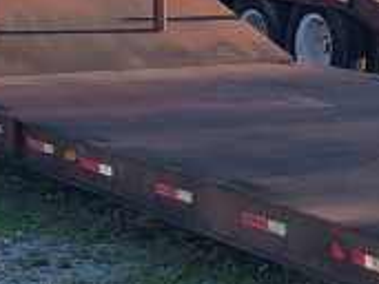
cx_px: 631
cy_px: 7
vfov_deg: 9.6
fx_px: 1685
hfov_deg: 12.0
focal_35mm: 154
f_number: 1.8
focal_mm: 4.25
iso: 25
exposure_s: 1/549
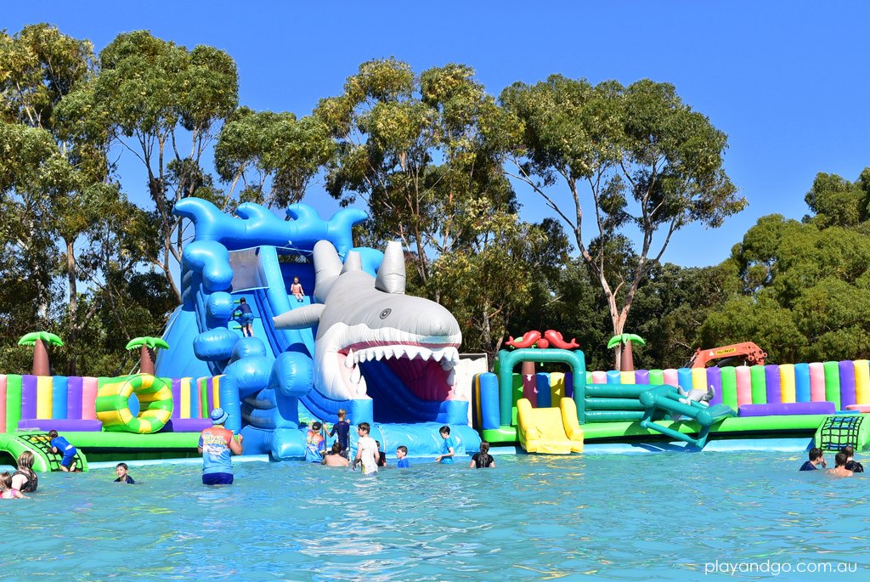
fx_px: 1089
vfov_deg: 29.9
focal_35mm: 45
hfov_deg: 43.6
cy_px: 291
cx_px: 435
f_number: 11
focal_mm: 30
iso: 100
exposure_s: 1/160
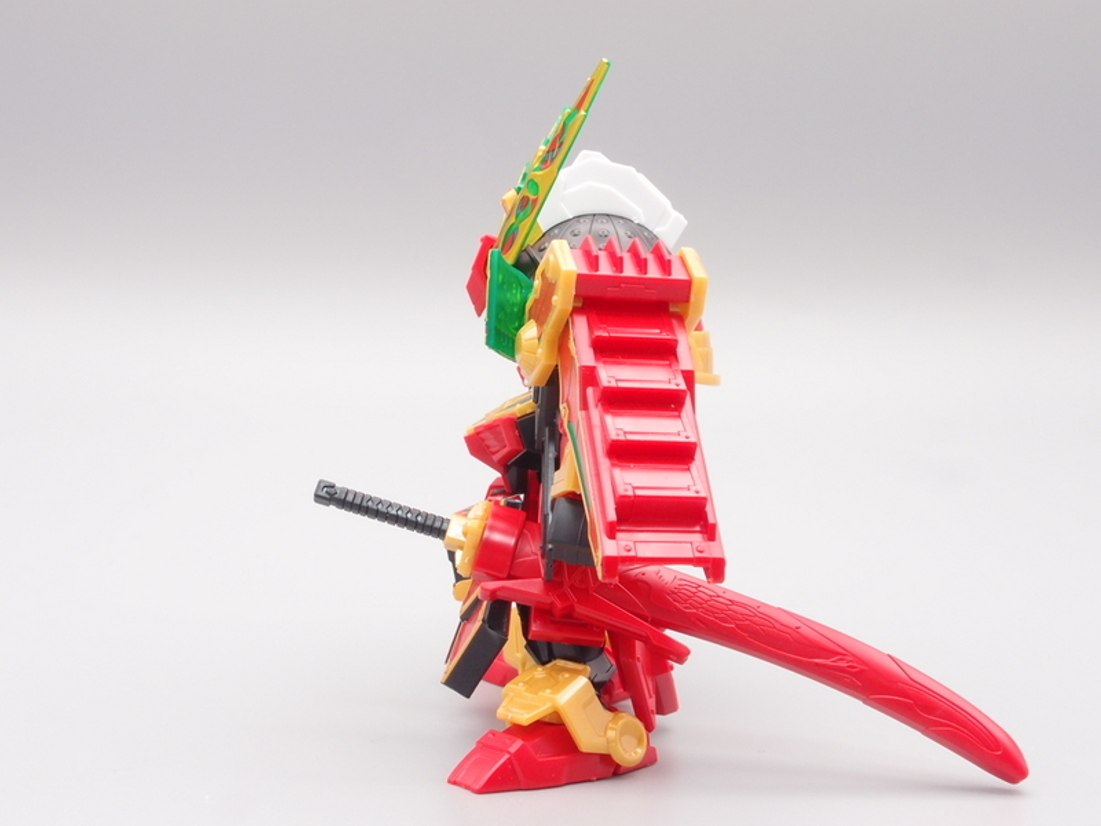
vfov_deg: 26.6
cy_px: 413
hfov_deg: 34.9
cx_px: 550
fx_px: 1749
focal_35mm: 55
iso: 100
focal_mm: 11.84
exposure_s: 1/4
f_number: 8
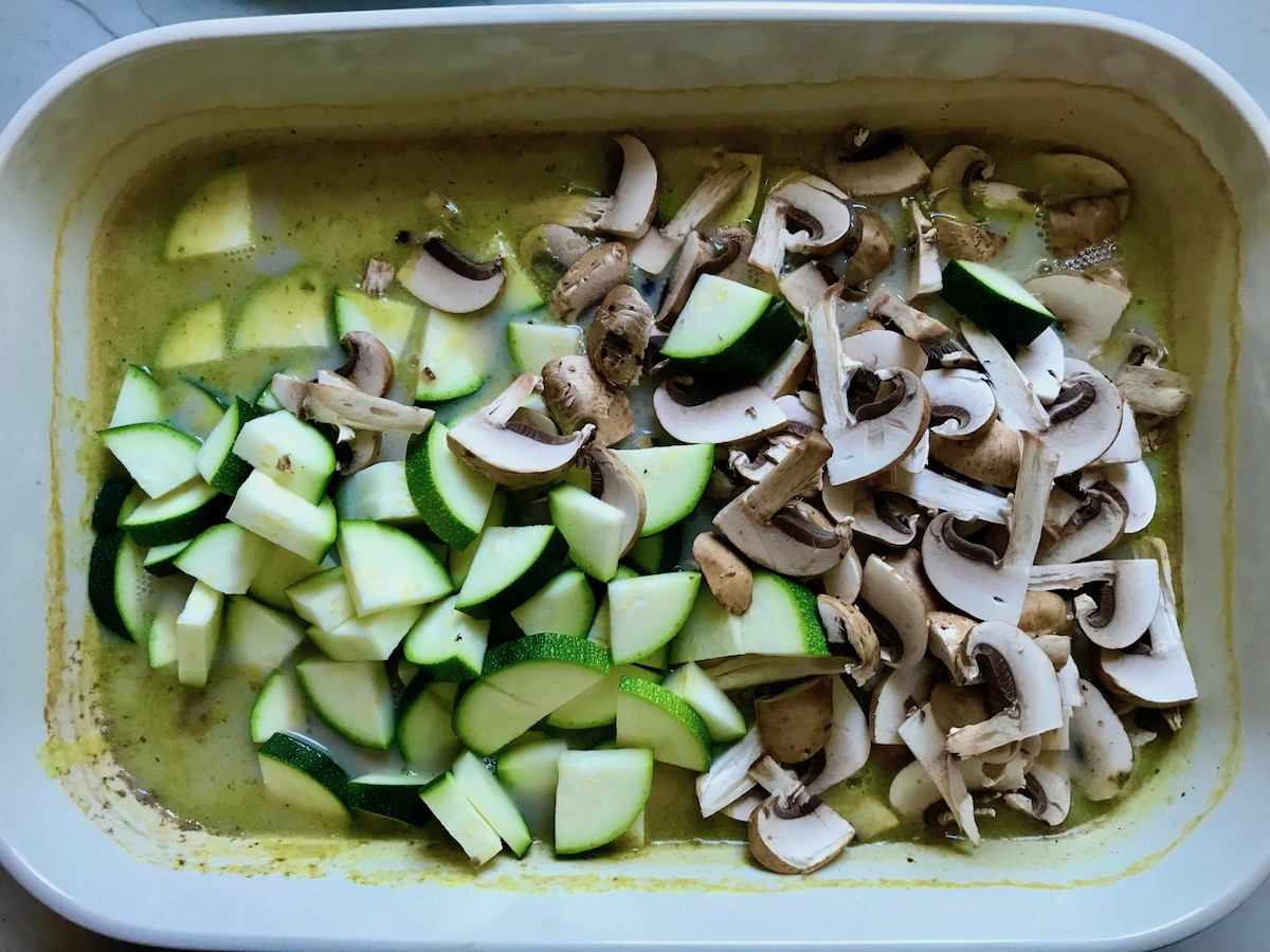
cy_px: 476
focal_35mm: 28
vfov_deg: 49.7
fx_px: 1027
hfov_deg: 63.4
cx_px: 635
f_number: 1.8
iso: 40
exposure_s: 1/30
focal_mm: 3.99
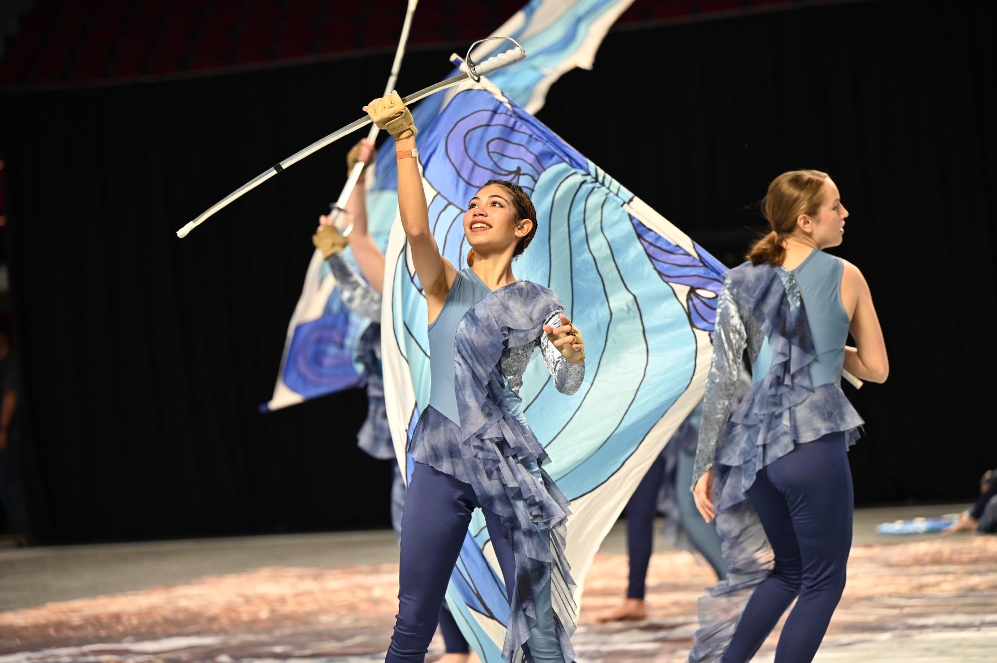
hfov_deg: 17.1
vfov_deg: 11.4
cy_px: 332
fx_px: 3321
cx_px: 498
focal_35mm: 120
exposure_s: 1/1000
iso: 1600
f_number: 2.8
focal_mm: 120
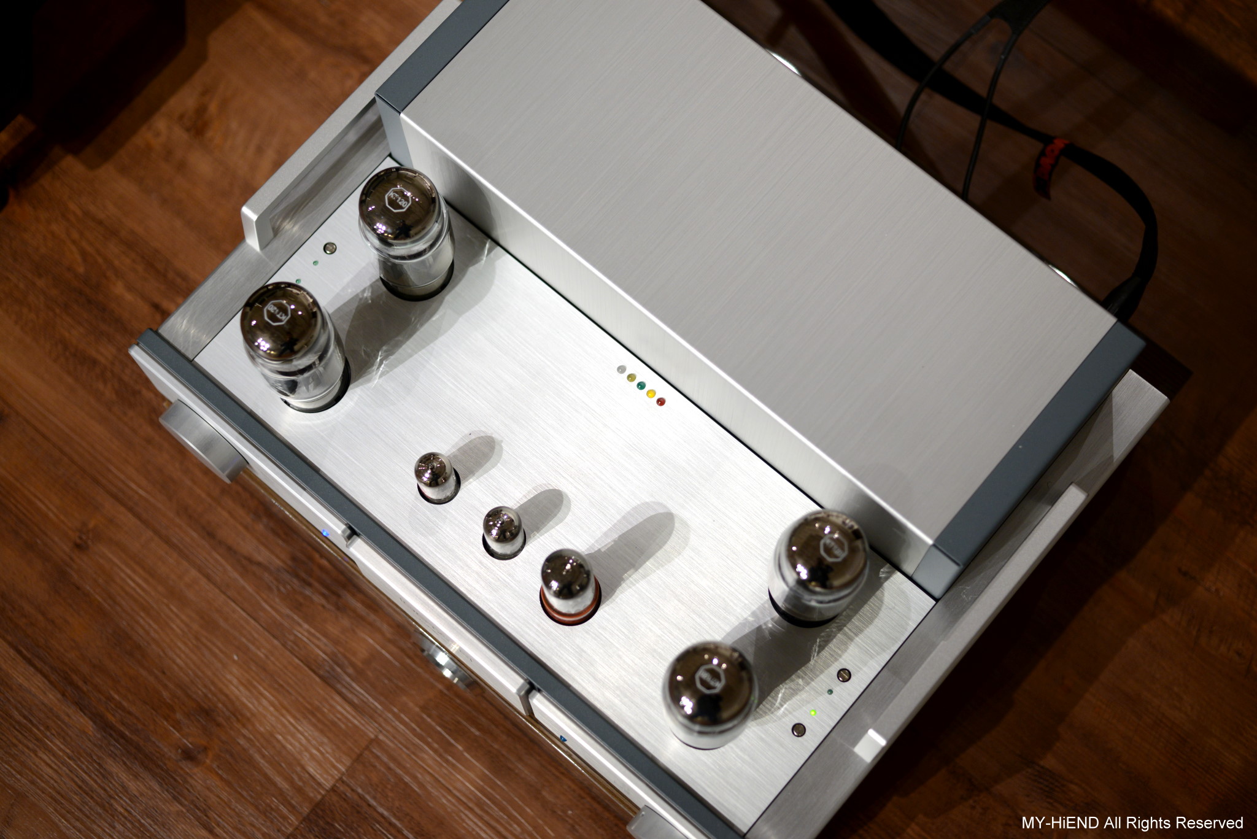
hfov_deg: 36.2
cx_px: 628
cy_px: 420
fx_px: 1921
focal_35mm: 55
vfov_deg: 24.6
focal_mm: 55
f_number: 2.8
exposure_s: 1/50
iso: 800
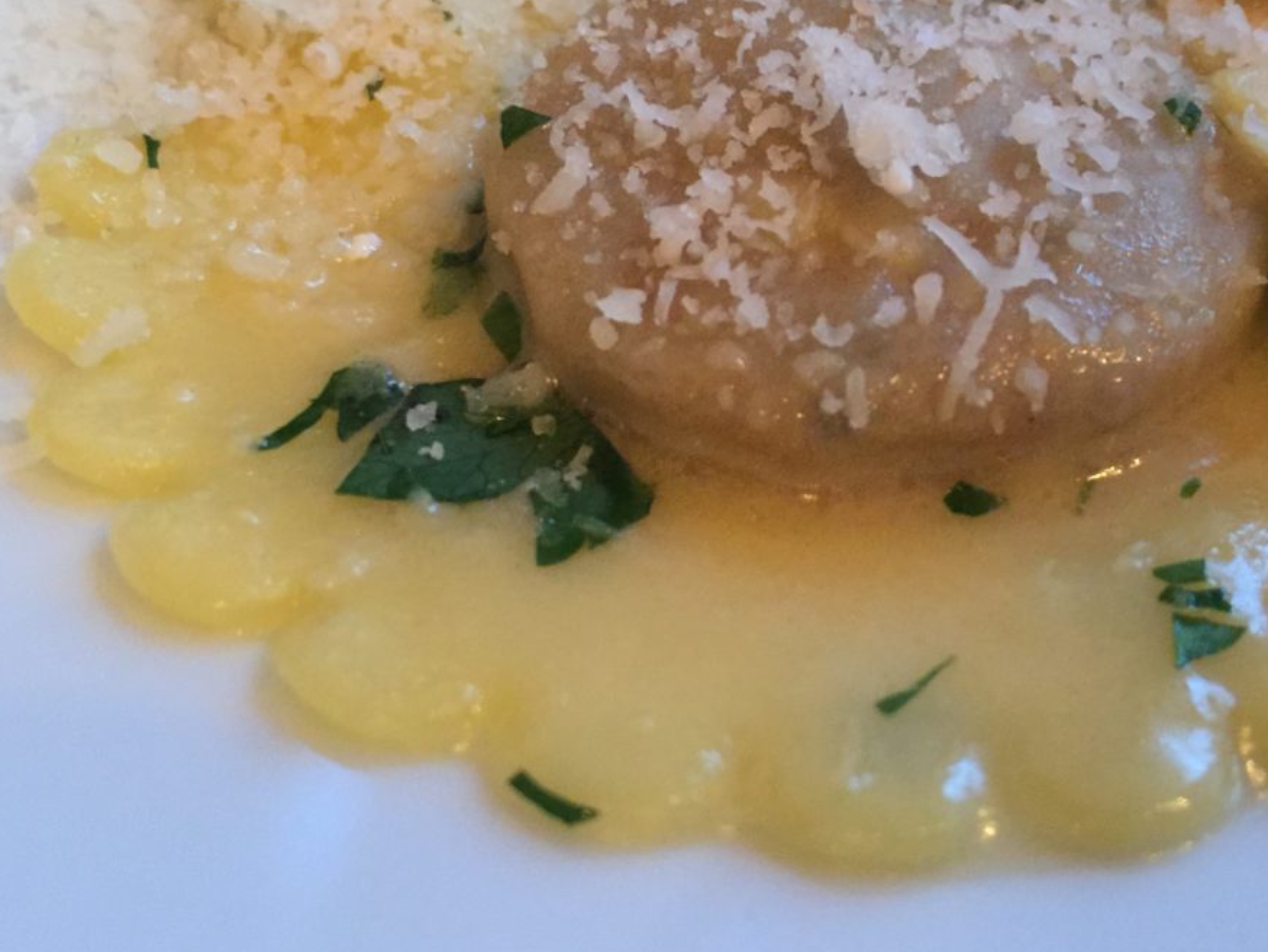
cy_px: 227
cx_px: 1023
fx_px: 1942
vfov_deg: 27.1
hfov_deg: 35.0
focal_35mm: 53
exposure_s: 1/4
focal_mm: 4.15
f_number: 2.2
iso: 100
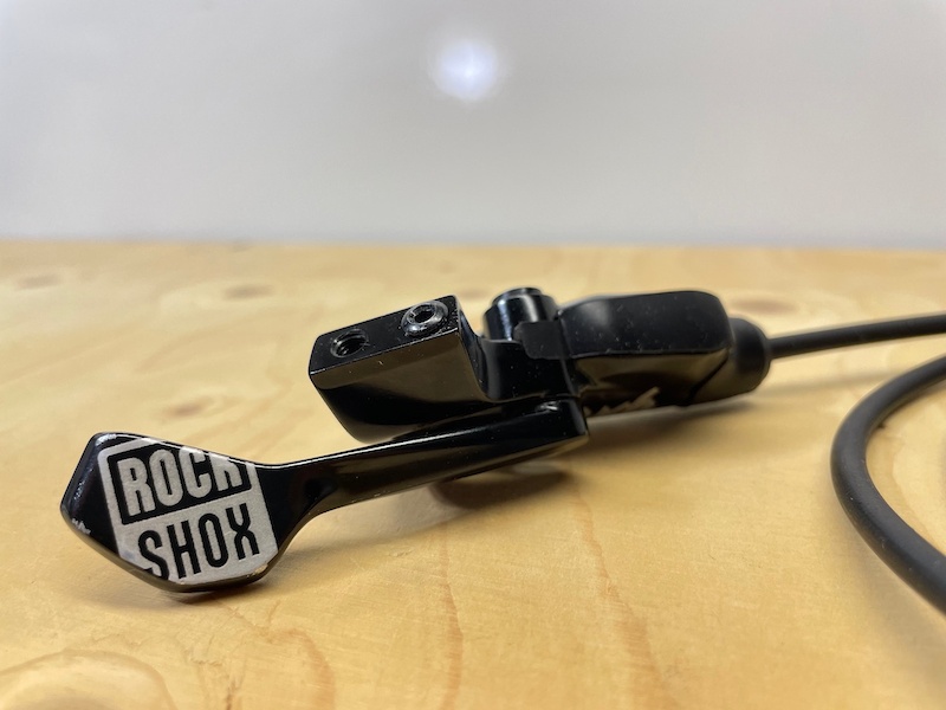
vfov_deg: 53.1
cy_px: 355
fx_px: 711
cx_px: 473
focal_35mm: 26
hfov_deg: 67.3
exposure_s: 1/120
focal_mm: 4.2
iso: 125
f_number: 1.6
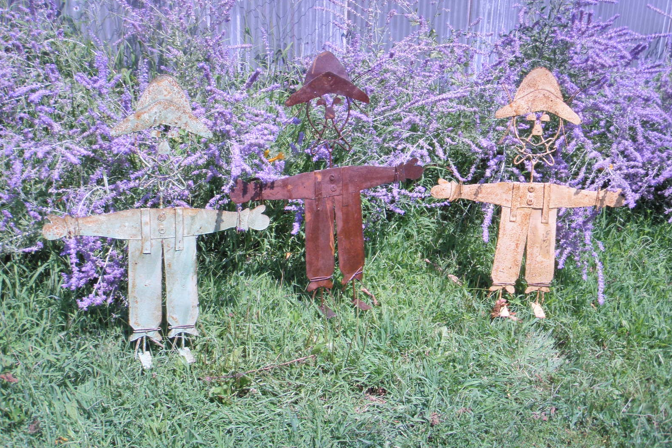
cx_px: 337
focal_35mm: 40
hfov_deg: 48.5
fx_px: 747
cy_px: 223
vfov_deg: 33.4
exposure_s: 1/125
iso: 50
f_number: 6.6
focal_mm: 6.7
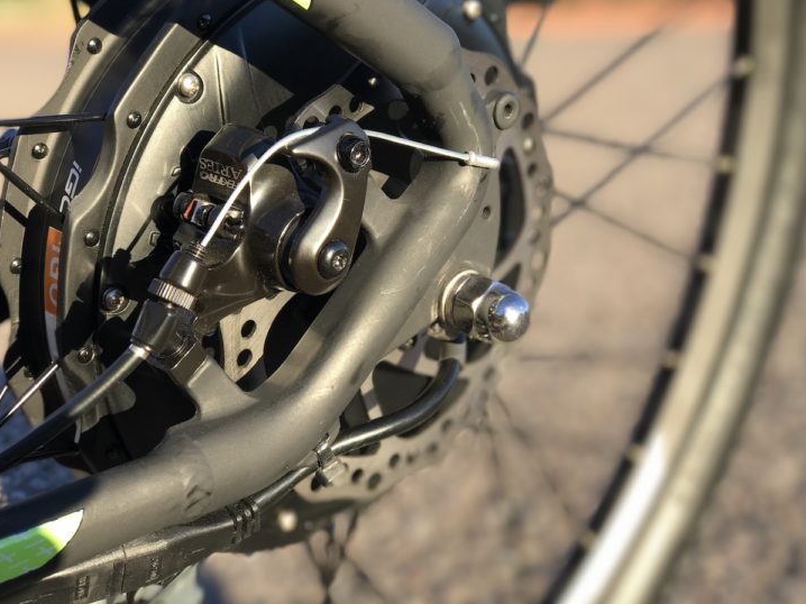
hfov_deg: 31.7
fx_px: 1420
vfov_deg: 24.0
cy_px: 289
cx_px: 397
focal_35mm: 61
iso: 20
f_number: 2.8
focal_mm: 6.6
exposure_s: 1/135
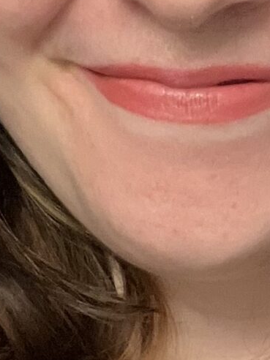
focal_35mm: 156
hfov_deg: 9.4
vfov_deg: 12.6
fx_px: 1622
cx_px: 271
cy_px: 294
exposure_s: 1/60
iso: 320
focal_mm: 2.71
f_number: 2.2
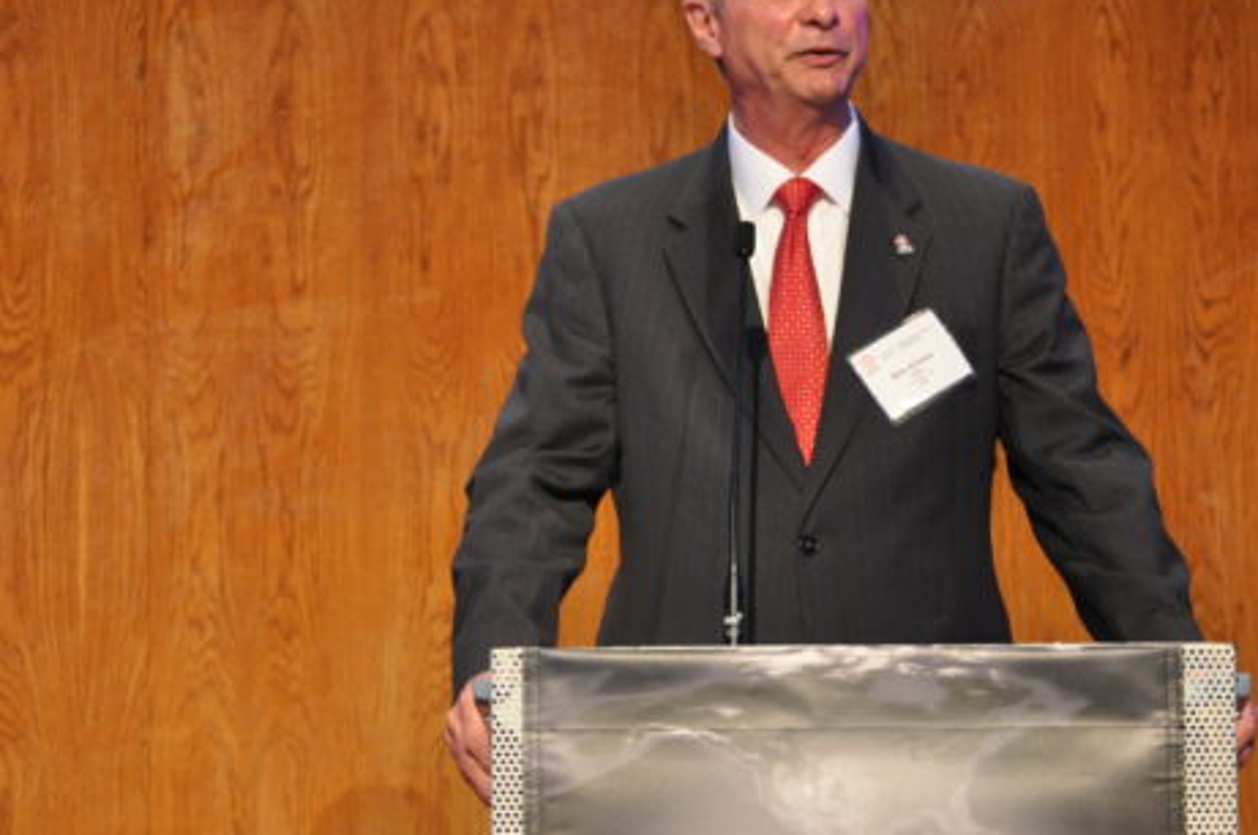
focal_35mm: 175
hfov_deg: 11.8
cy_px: 442
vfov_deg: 7.8
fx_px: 6107
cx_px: 649
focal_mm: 70
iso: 1100
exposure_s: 1/30
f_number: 4.2
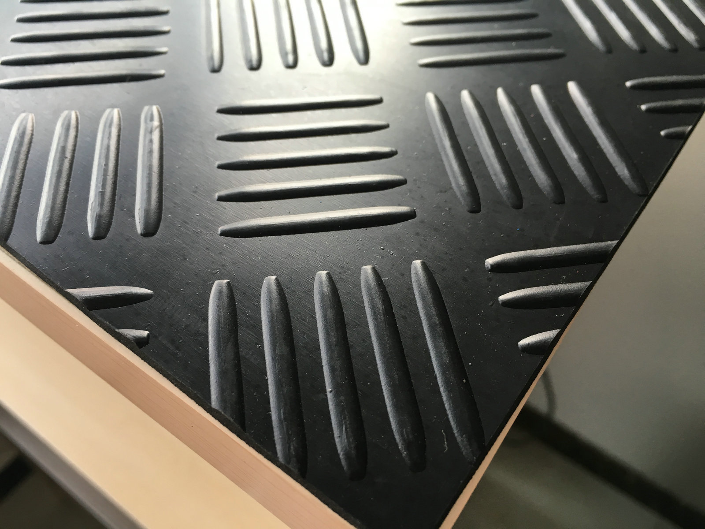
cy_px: 264
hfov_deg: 61.7
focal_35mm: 29
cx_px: 352
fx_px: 591
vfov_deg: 48.2
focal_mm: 4.15
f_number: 2.2
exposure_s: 1/33
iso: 32
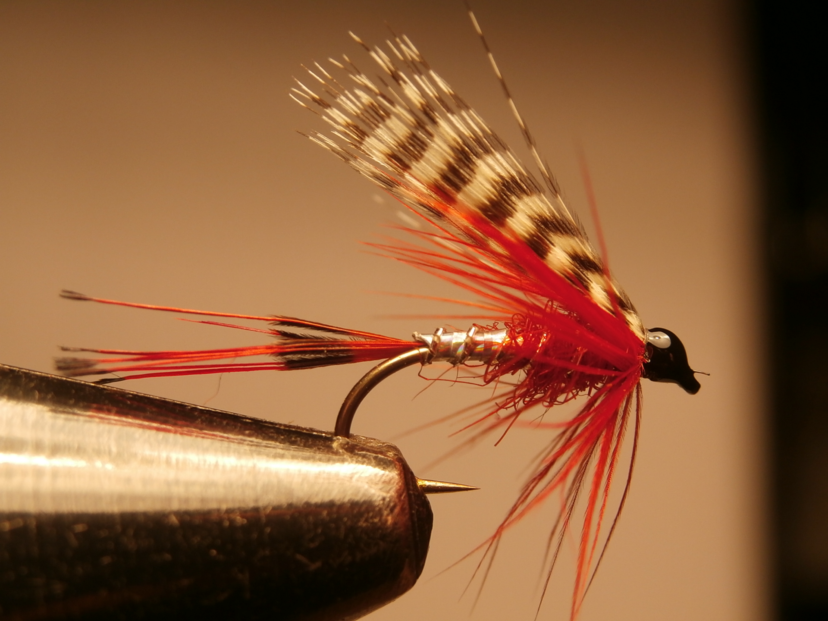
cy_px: 310
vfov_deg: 21.9
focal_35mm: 67
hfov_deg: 29.0
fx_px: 1603
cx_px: 414
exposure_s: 1/100
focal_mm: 11.86
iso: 100
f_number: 4.3
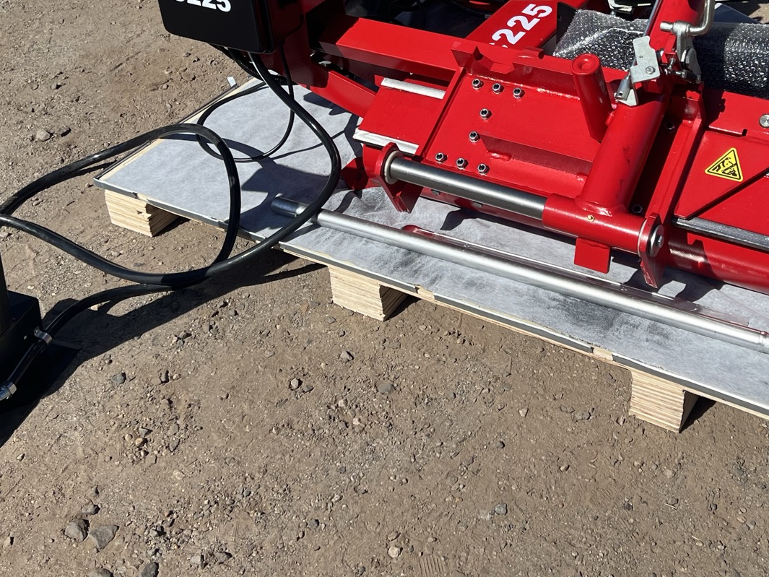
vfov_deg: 28.1
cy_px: 69
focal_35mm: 50
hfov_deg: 37.9
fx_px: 1111
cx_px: 487
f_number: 1.5
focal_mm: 5.7
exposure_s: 1/5587
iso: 50
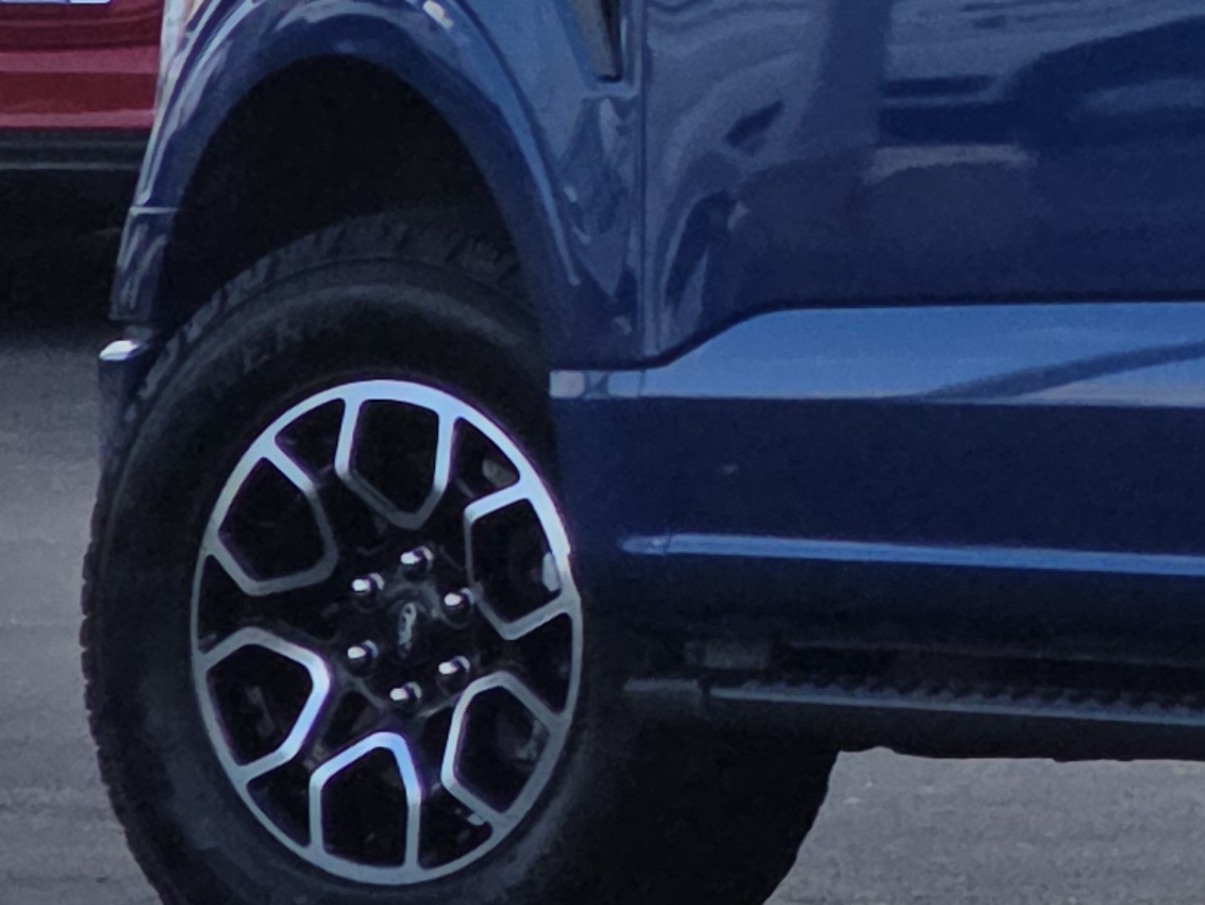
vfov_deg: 4.4
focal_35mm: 339
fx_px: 11804
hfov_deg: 5.6
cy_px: -267
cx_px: 2805
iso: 25
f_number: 2.4
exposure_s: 1/711
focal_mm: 7
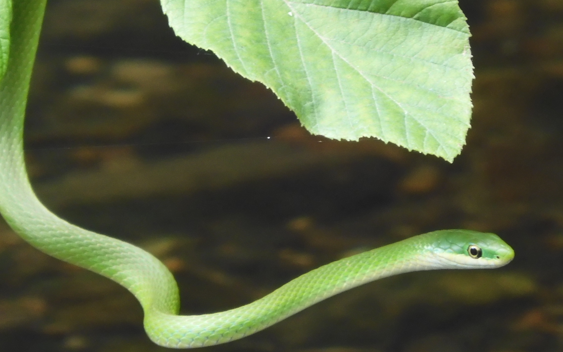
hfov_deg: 2.4
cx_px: 282
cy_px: 187
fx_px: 13685
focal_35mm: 892
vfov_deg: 1.5
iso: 400
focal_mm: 151
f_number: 6.9
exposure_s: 1/100
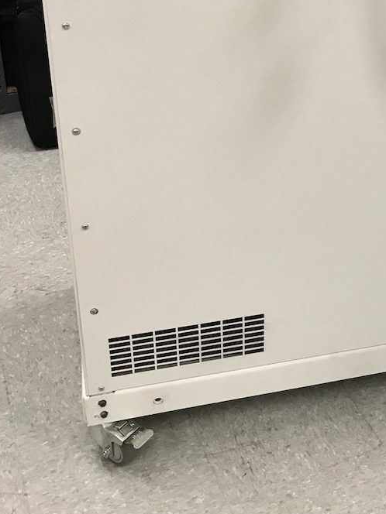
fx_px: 803
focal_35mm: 54
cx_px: 328
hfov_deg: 26.4
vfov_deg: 34.1
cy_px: 80
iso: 40
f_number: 1.8
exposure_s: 1/17
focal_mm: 3.99
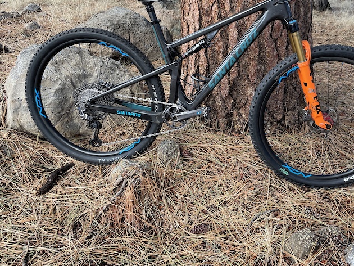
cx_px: 215
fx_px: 338
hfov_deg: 54.9
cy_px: 112
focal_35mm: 33
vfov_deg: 42.8
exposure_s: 1/121
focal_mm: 4.2
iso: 64
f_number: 1.6
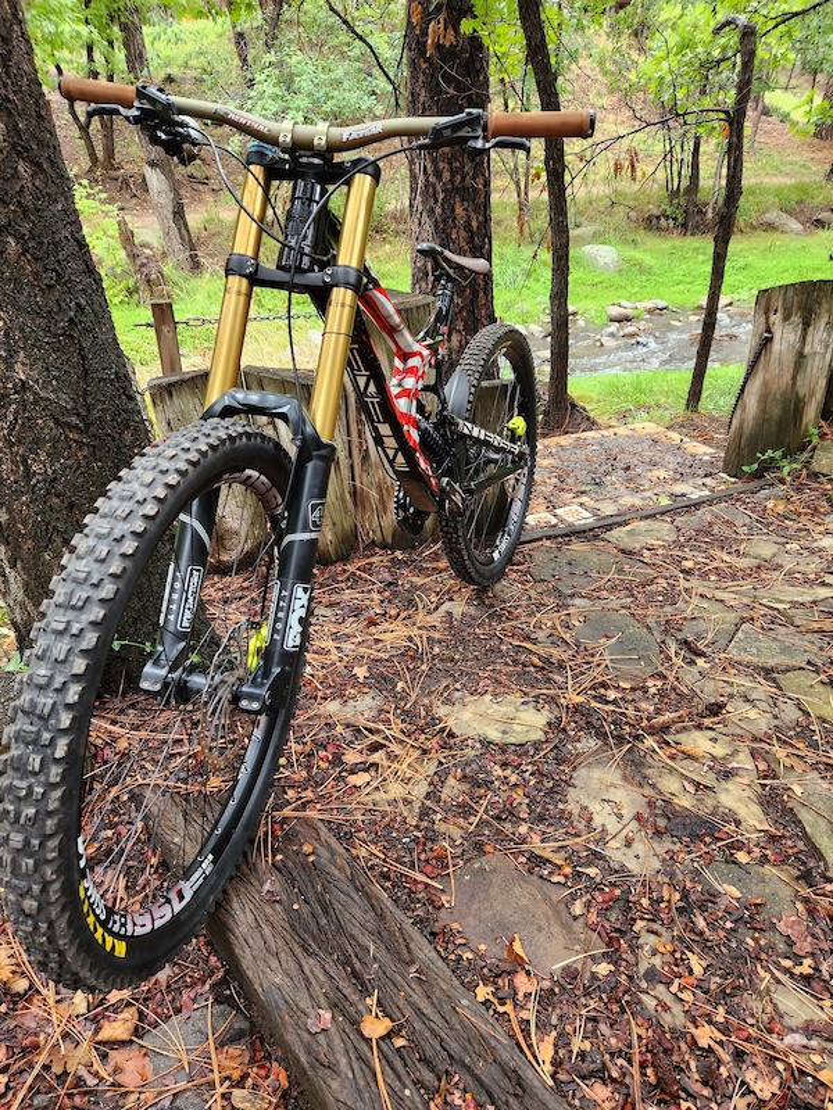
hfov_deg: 58.9
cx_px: 416
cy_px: 555
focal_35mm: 23
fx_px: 738
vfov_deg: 73.9
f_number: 1.8
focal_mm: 5.4
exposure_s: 1/120
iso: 160
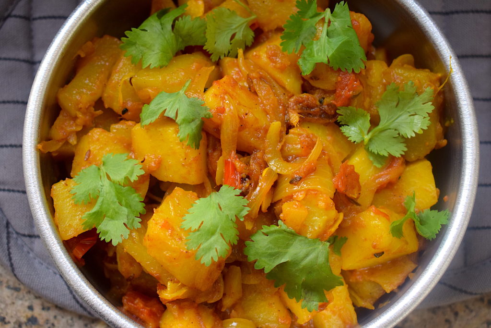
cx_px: 246
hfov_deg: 31.9
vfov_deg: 21.6
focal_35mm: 63
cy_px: 164
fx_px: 859
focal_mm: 42
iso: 1000
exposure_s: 1/60
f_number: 5
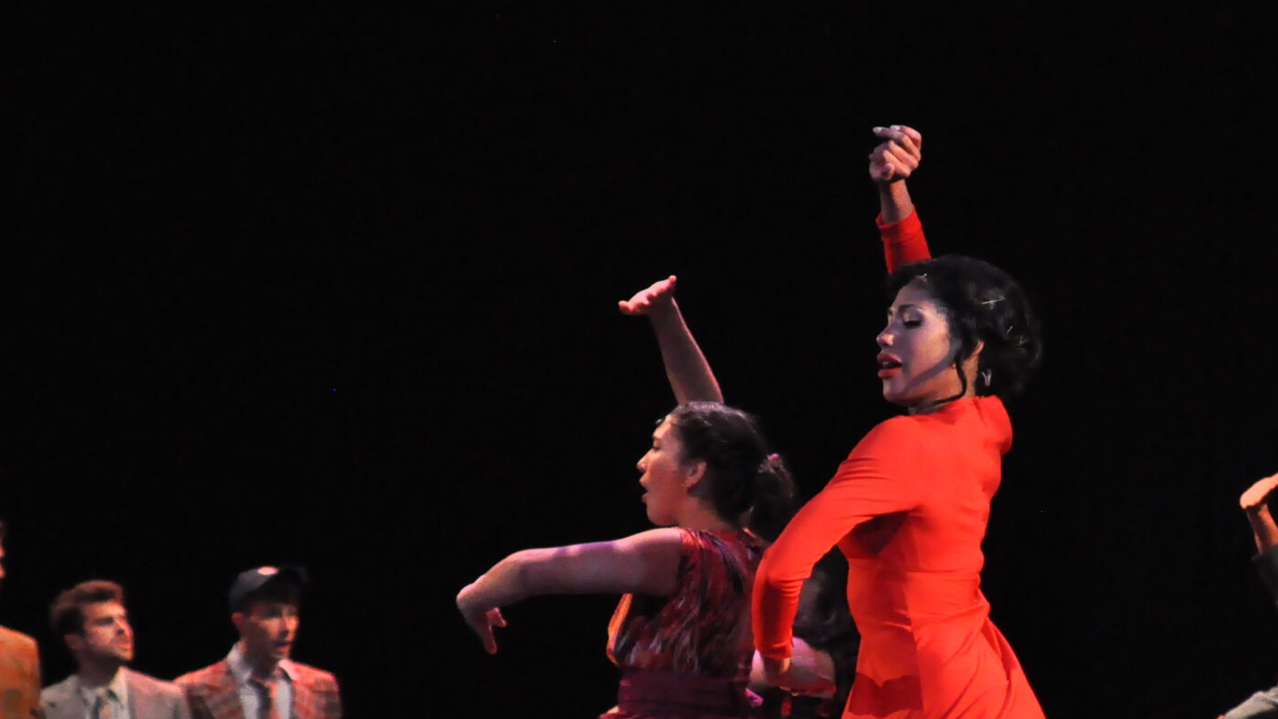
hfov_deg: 15.0
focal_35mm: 143
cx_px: 977
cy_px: 574
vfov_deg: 8.5
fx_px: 4845
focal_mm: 50
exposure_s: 1/800
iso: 3200
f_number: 2.8
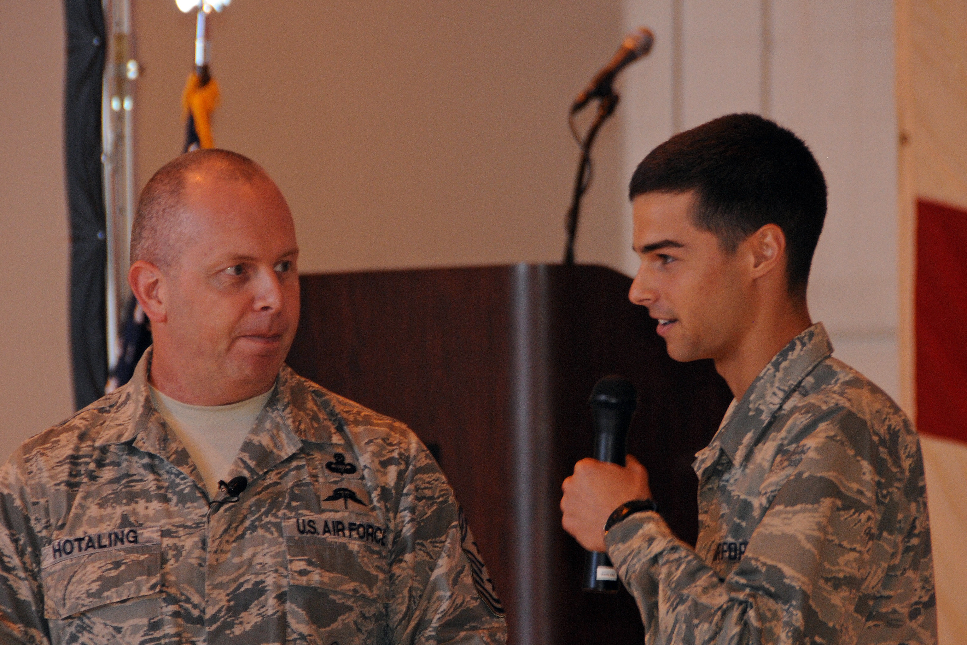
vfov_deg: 3.3
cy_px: 349
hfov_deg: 4.9
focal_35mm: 419
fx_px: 11253
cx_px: 469
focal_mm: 200
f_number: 5.6
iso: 640
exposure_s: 1/60
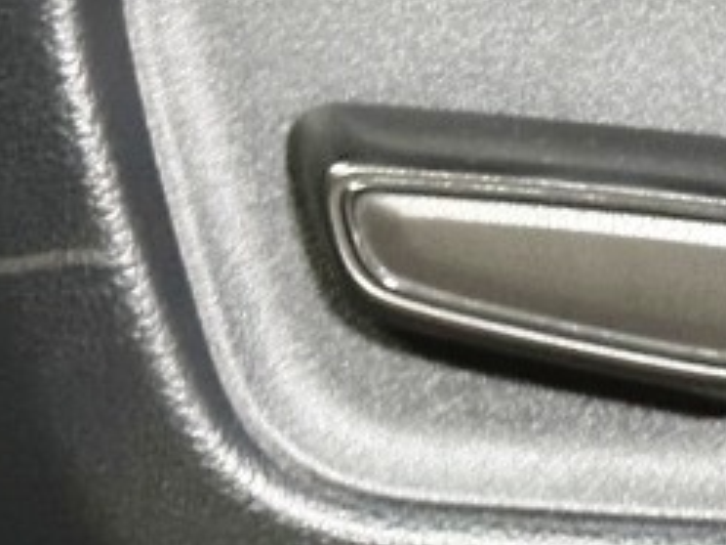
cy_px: 267
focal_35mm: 198
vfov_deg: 7.5
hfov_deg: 9.6
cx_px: 1186
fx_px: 4153
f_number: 1.78
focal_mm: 6.86
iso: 640
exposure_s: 1/30
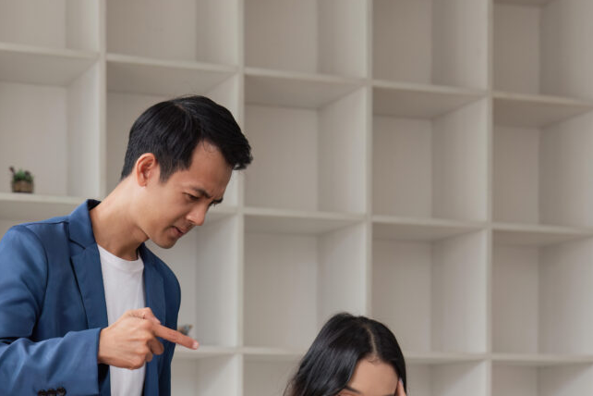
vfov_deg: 16.3
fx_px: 1367
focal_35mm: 83
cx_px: 234
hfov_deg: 24.4
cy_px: 312
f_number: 2.8
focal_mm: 52
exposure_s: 1/125
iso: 200
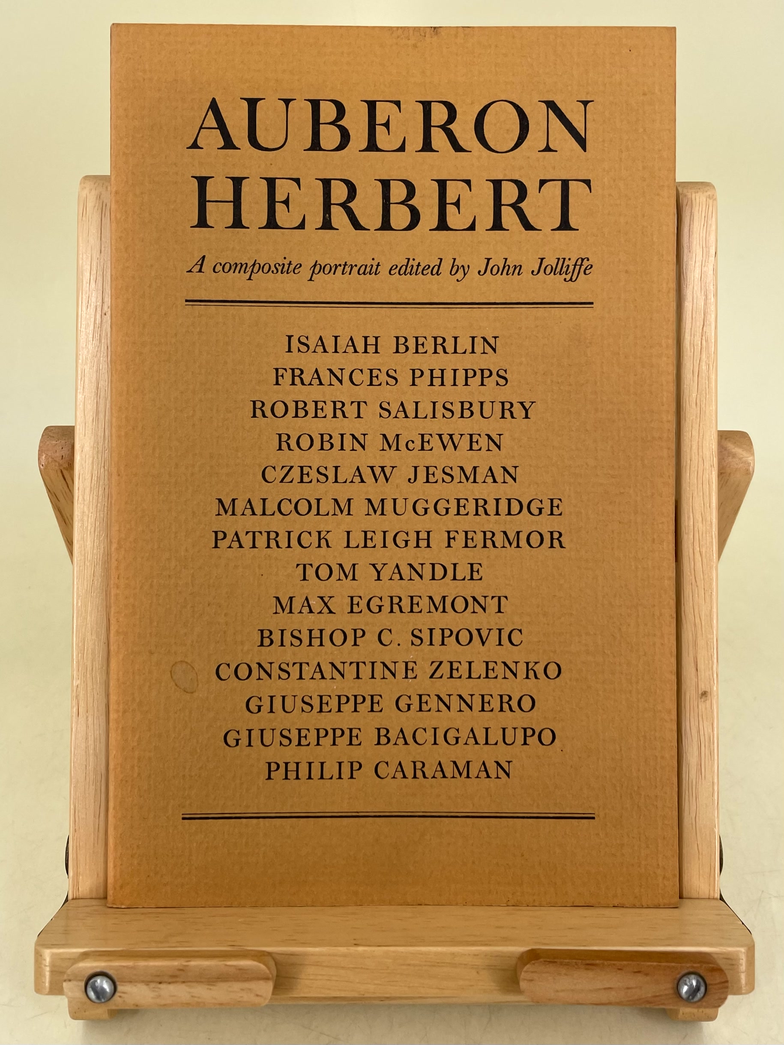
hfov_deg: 53.1
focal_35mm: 26
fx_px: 785
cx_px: 392
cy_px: 522
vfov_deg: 67.3
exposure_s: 1/1289
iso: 32
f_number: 1.6
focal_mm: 4.2
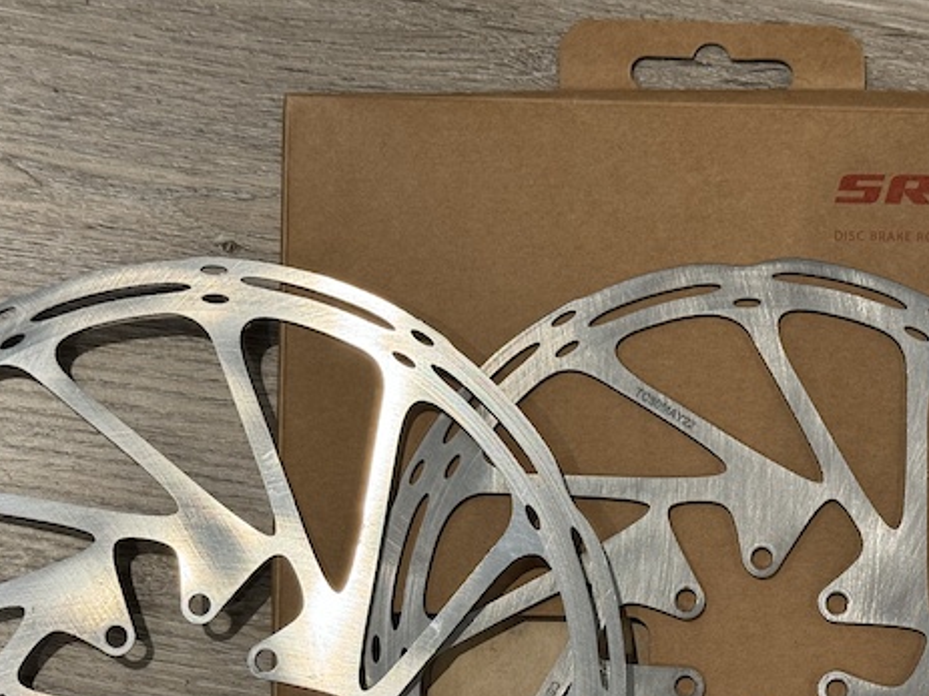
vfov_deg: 17.6
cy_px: 582
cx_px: 486
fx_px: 2227
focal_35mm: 83
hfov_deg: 23.6
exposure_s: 1/60
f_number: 1.78
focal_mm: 6.76
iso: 100
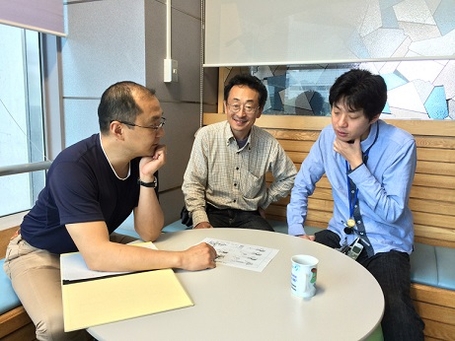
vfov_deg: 46.8
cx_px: 228
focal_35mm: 30
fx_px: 394
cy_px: 170
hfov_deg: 60.0
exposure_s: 1/30
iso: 100
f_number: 2.2
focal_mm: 4.12
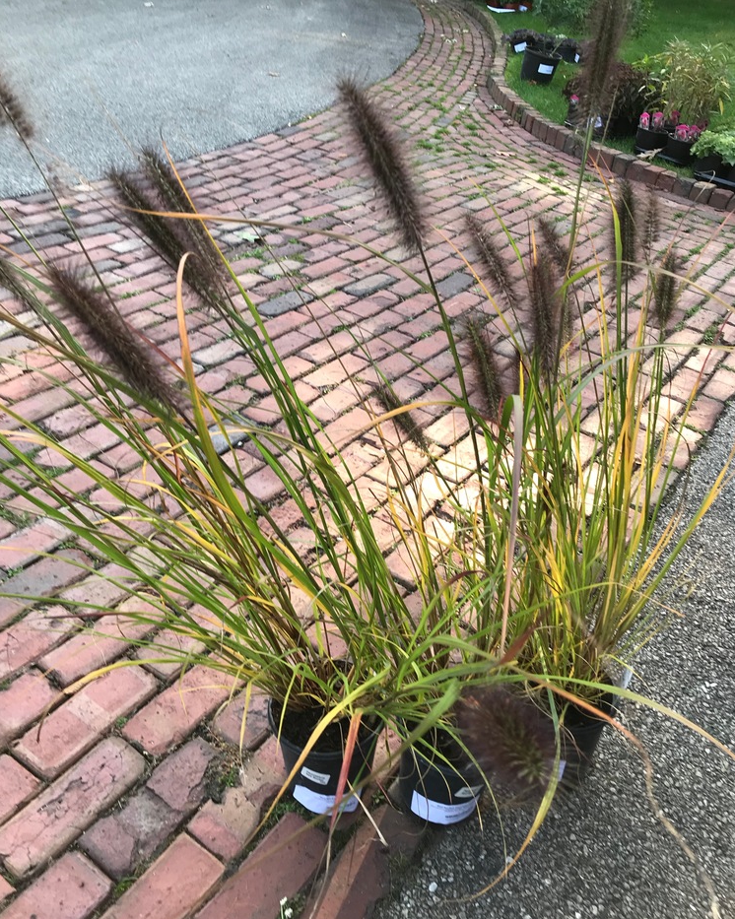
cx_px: 374
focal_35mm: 30
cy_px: 440
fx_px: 816
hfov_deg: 48.5
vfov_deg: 58.8
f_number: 1.8
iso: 20
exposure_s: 1/173
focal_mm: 3.99
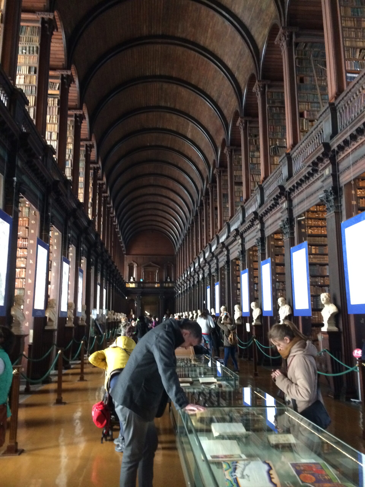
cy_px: 244
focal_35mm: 30
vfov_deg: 60.0
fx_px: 422
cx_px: 182
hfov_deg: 46.8
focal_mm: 4.12
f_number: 2.2
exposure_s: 1/24
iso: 320
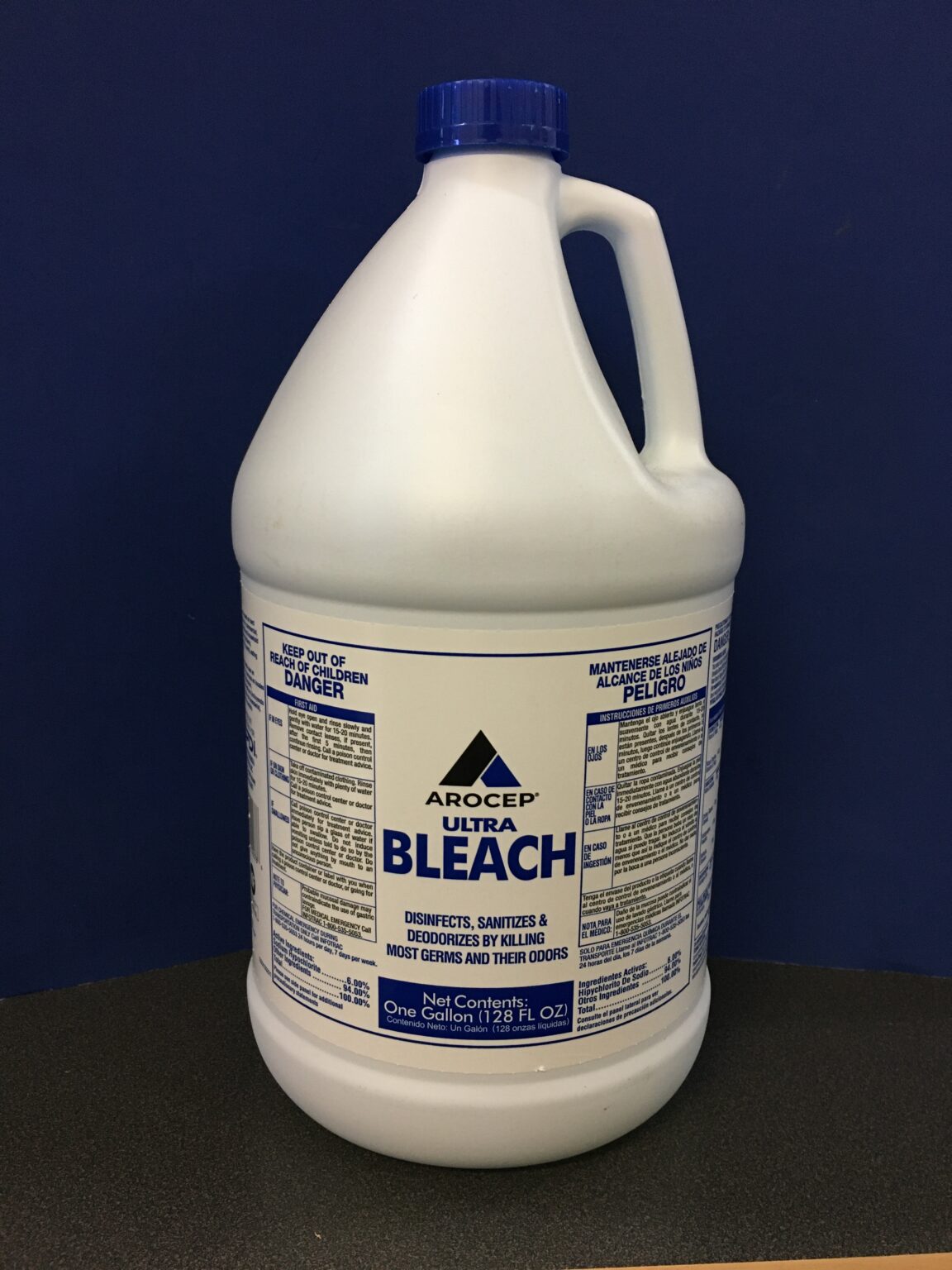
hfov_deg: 48.2
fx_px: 1063
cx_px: 476
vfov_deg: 61.7
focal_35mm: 29
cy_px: 635
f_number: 2.2
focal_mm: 4.15
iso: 125
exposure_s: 1/30
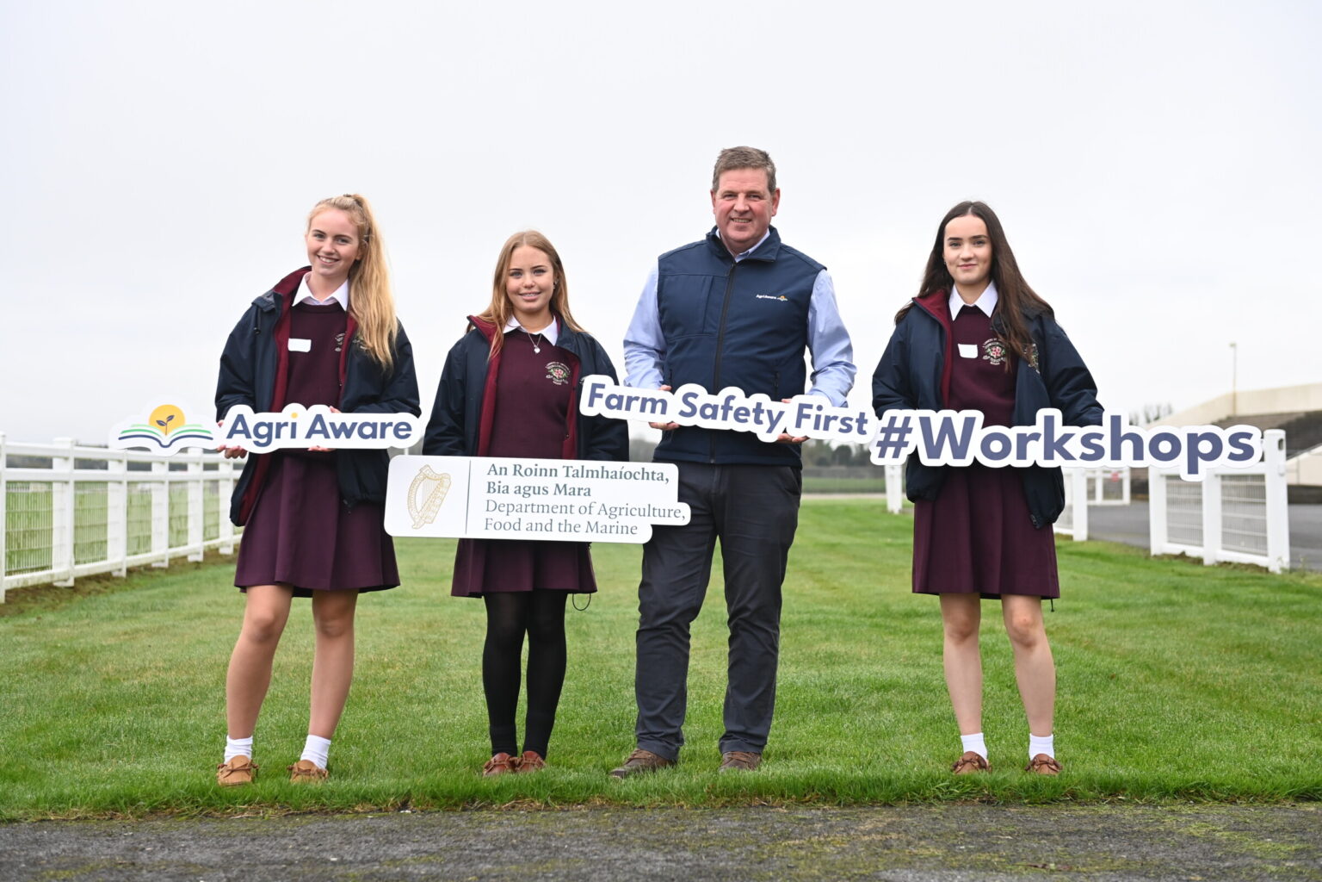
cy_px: 441
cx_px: 661
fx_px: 2020
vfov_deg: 24.6
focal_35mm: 55
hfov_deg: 36.2
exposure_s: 1/1600
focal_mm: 55
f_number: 4
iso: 1250
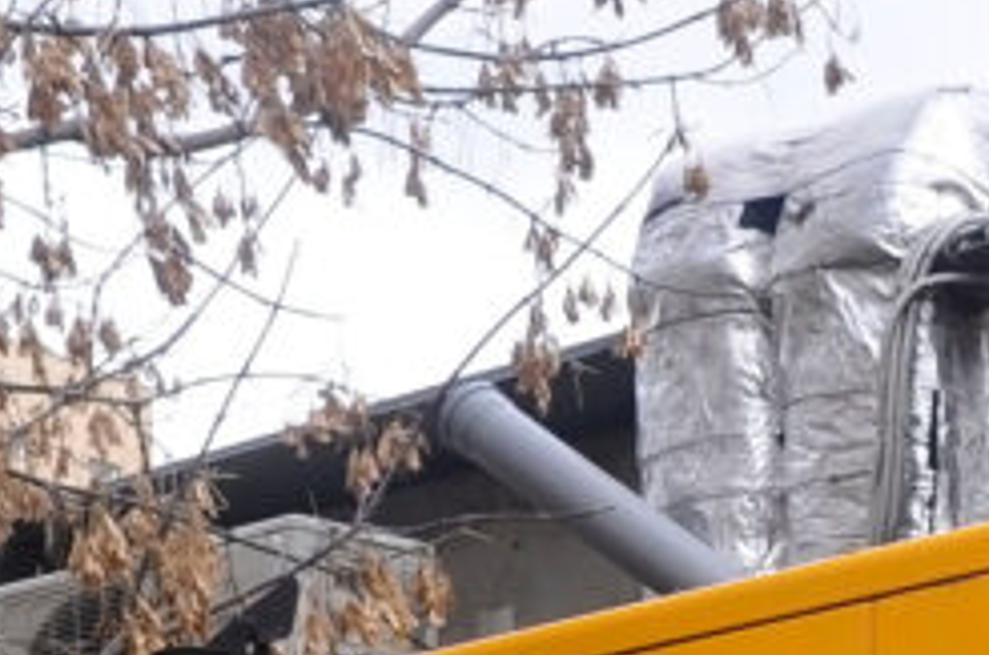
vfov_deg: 6.3
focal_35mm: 206
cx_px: 1902
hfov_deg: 9.4
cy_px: 1603
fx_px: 5648
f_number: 8
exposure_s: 1/60
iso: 200
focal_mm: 22
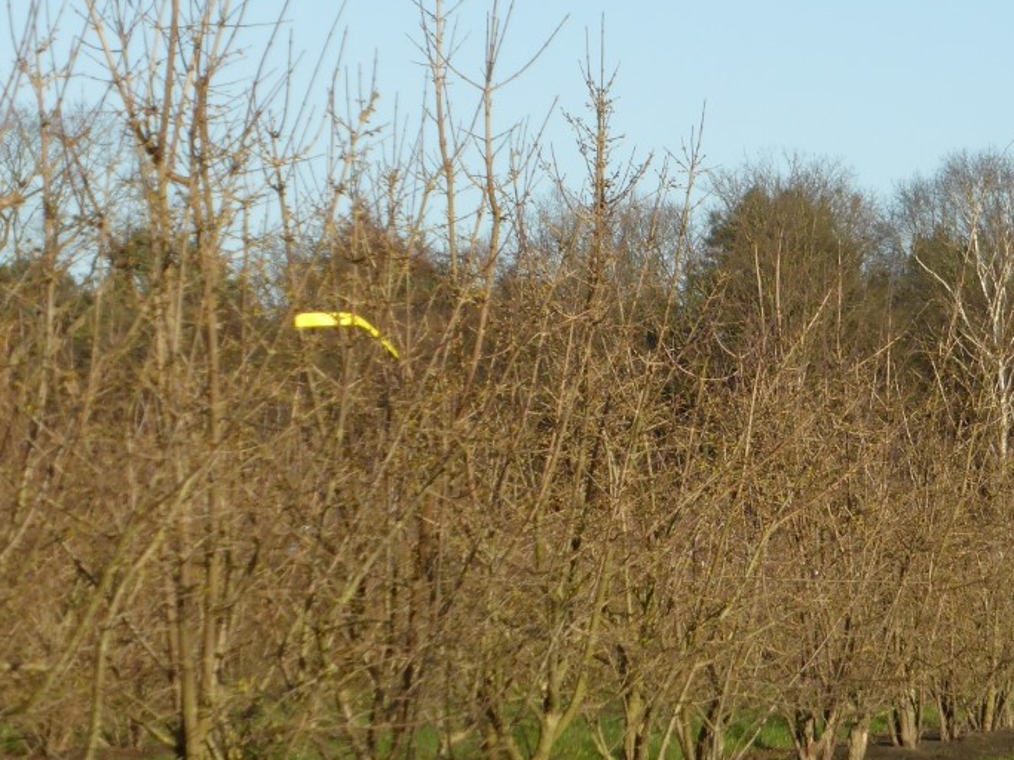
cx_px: 846
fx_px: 6297
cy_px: 335
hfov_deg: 9.2
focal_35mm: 215
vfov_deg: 6.9
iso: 100
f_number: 5.3
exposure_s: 1/400
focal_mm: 18.2
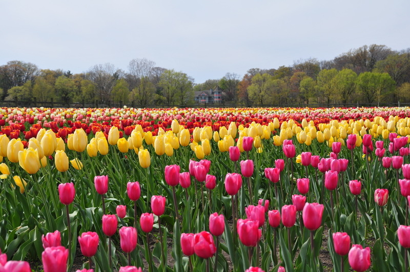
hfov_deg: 33.4
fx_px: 682
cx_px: 205
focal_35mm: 60
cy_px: 136
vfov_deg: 22.6
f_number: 9
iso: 200
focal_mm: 40
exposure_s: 1/400
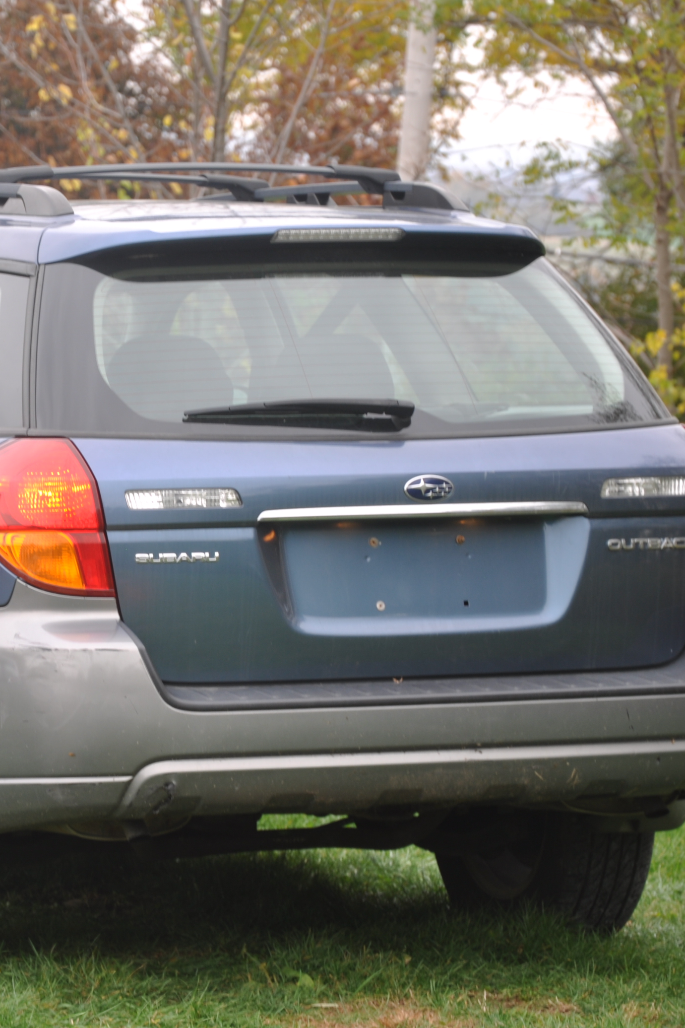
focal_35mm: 198
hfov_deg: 6.9
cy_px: 527
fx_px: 5643
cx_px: 88
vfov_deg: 10.4
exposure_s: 1/13
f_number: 5.6
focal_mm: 85
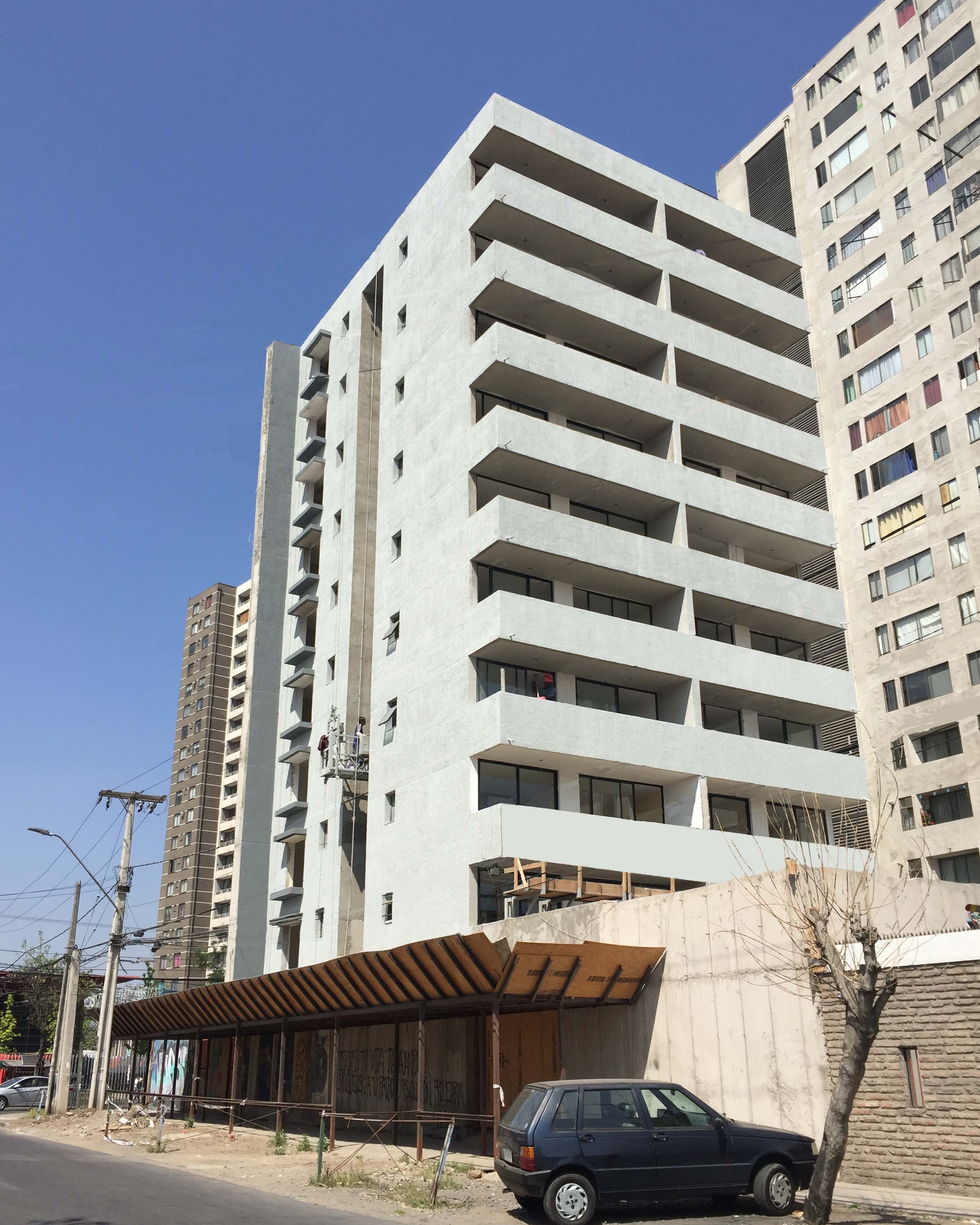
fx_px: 1124
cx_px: 485
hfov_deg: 47.1
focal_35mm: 31
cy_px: 635
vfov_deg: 57.2
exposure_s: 1/2198
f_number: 2.2
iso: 32
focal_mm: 4.15
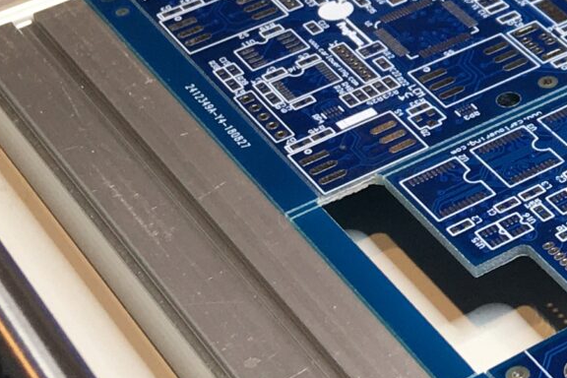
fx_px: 2110
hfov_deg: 14.6
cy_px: -288
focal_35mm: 134
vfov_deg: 9.7
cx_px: 763
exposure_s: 1/50
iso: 32
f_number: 2.2
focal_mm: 4.15
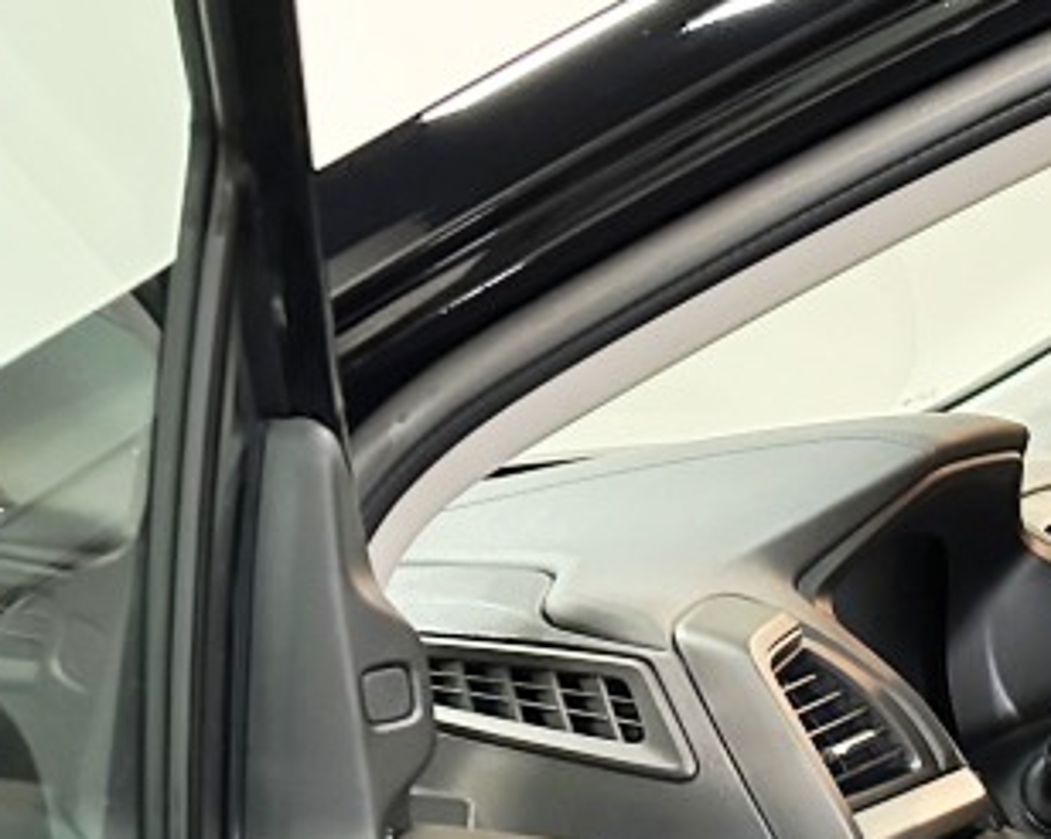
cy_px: 1078
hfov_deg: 20.1
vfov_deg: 18.3
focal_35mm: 78
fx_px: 2425
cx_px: 1699
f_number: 1.78
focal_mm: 6.86
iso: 1000
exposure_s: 1/40
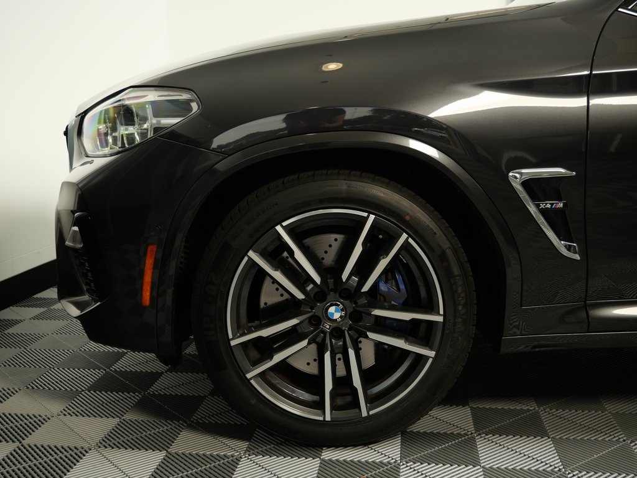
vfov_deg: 36.0
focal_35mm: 40
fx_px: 736
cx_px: 318
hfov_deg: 46.8
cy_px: 239
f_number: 4.1
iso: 200
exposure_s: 1/200
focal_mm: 20
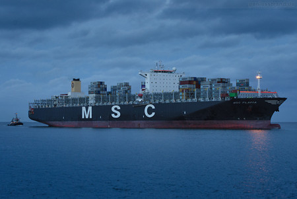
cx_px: 148
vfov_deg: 18.2
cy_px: 100
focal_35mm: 75
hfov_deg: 27.0
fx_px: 619
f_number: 8
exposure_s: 1/50
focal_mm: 50
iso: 320
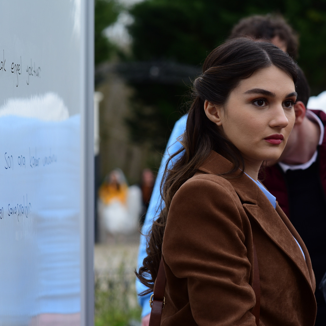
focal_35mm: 109
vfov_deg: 16.0
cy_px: 163
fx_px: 1161
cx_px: 197
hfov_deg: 16.0
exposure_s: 1/250
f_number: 4.5
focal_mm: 85
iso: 250
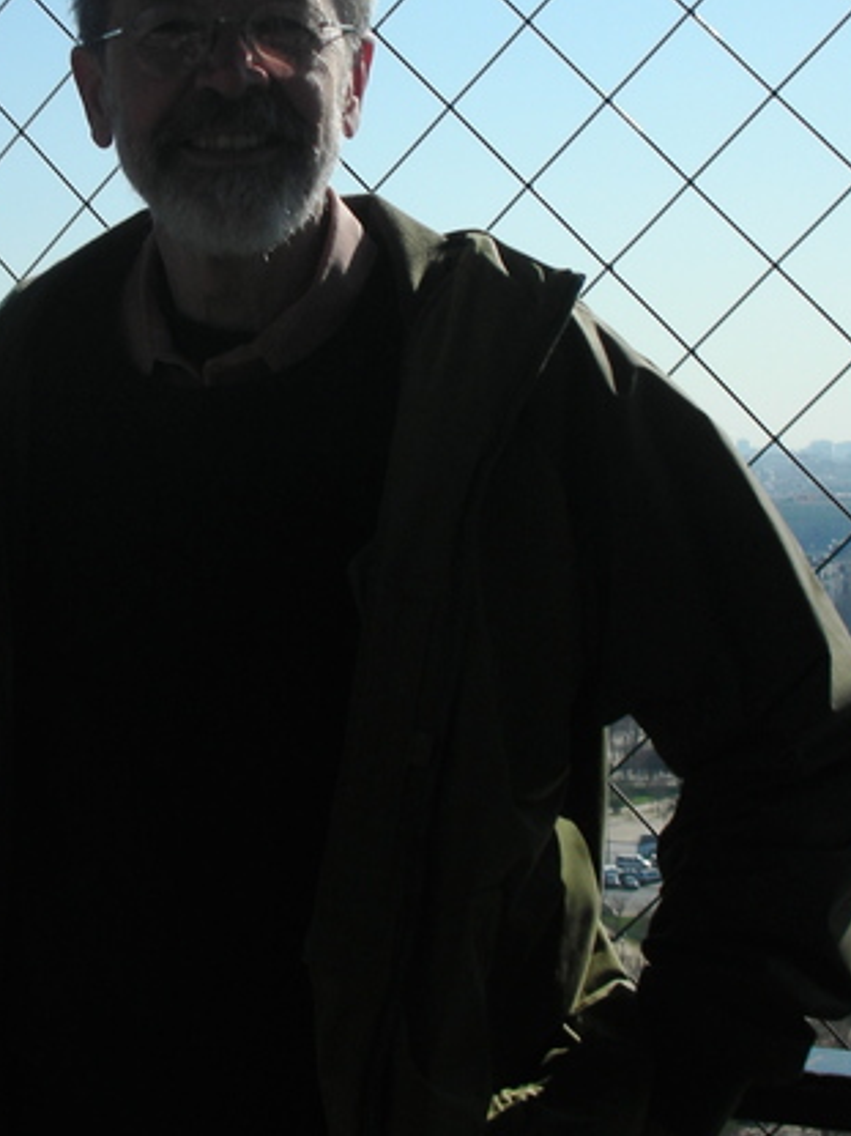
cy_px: 319
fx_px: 2427
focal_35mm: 74
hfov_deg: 19.8
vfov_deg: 26.1
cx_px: 296
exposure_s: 1/108
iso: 50
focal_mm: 7.7
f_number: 9.9
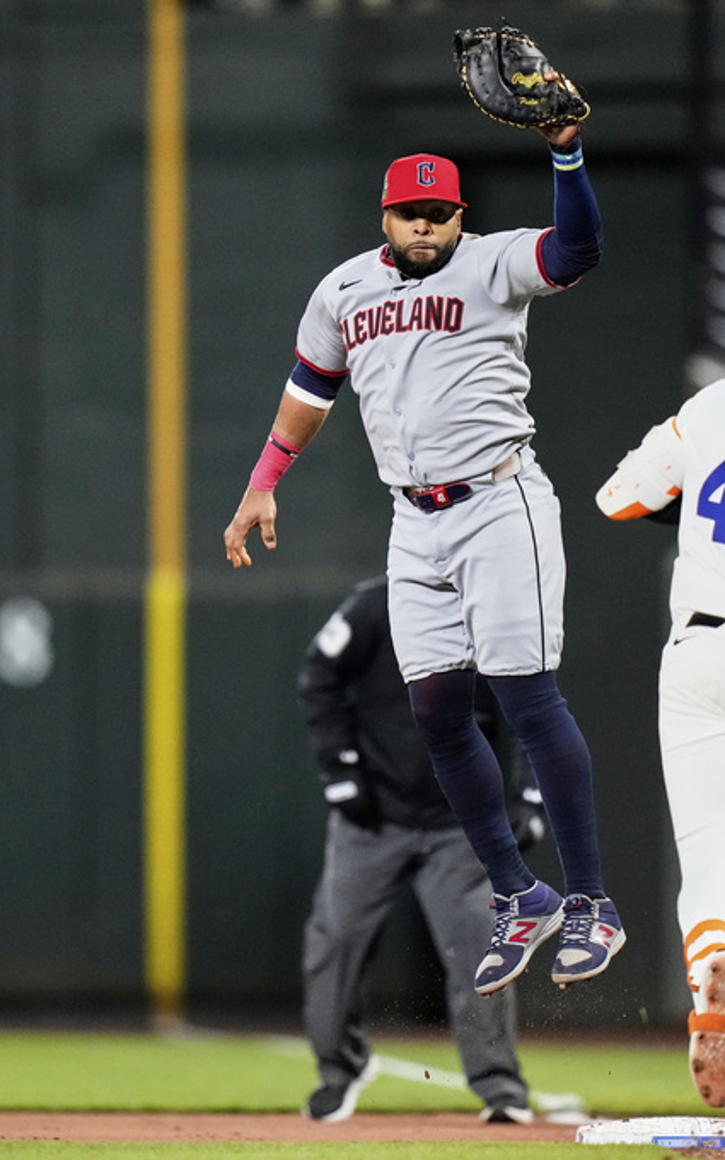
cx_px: 426
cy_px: 579
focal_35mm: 614
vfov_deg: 3.4
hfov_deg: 2.1
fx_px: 19411
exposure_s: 1/3200
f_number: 2.8
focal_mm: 400
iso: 4000
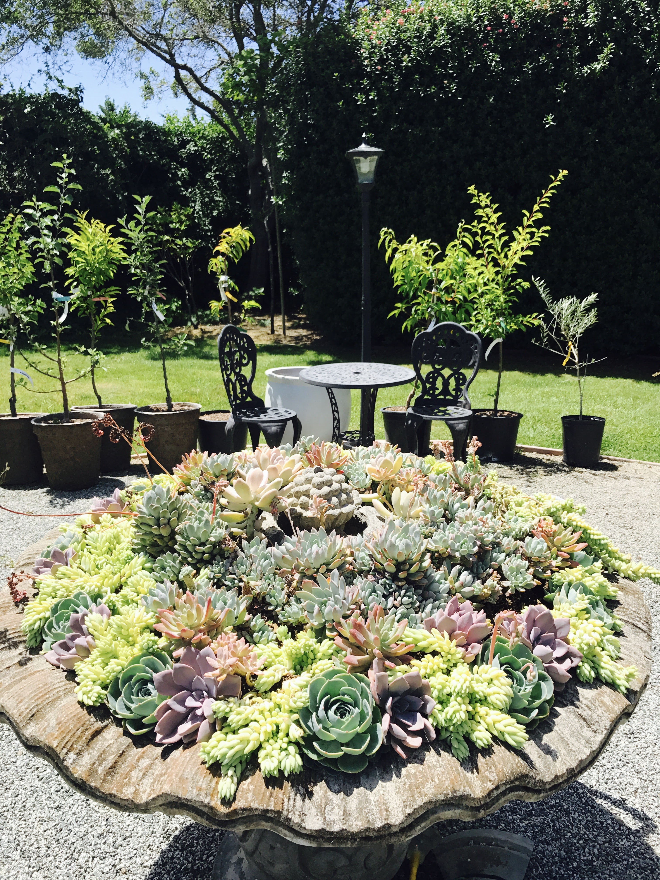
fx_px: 712
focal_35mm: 28
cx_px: 330
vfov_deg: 63.4
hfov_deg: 49.7
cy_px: 440
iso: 20
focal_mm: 3.99
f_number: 1.8
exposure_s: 1/1742
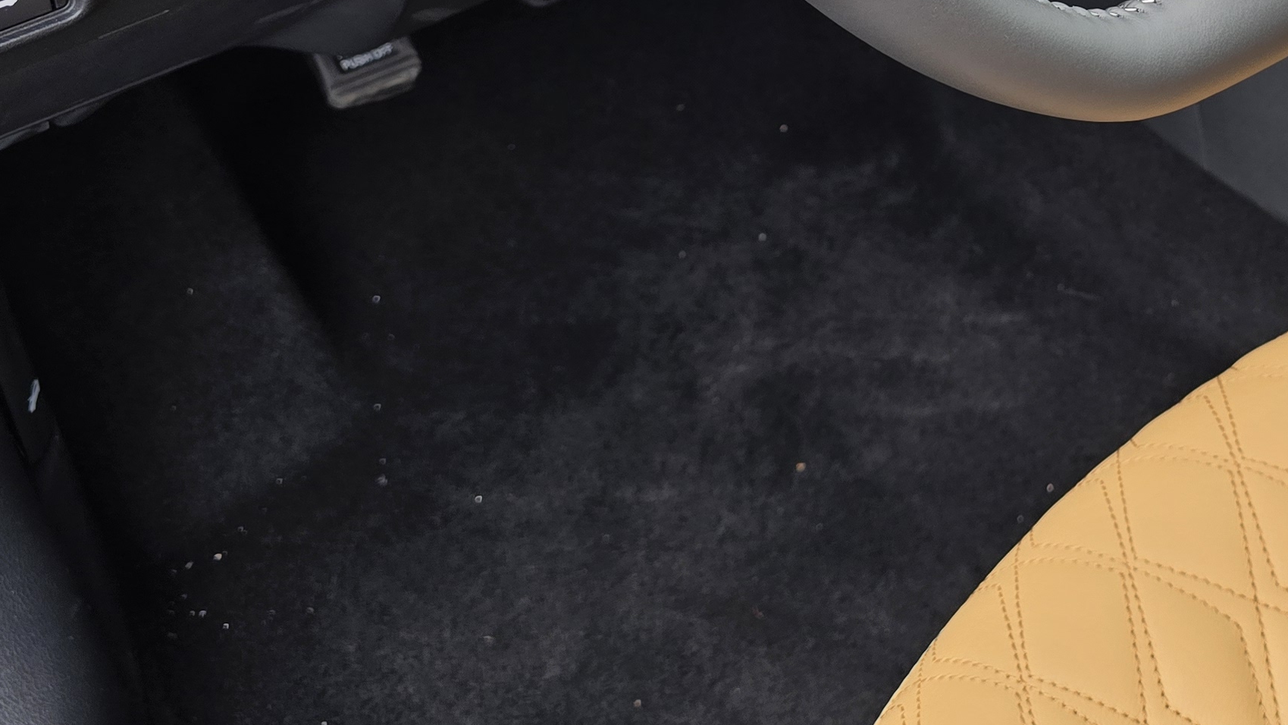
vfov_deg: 19.3
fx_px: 2015
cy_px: -129
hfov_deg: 33.2
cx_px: 1211
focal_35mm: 59
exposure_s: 1/180
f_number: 1.7
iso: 32
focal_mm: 6.3
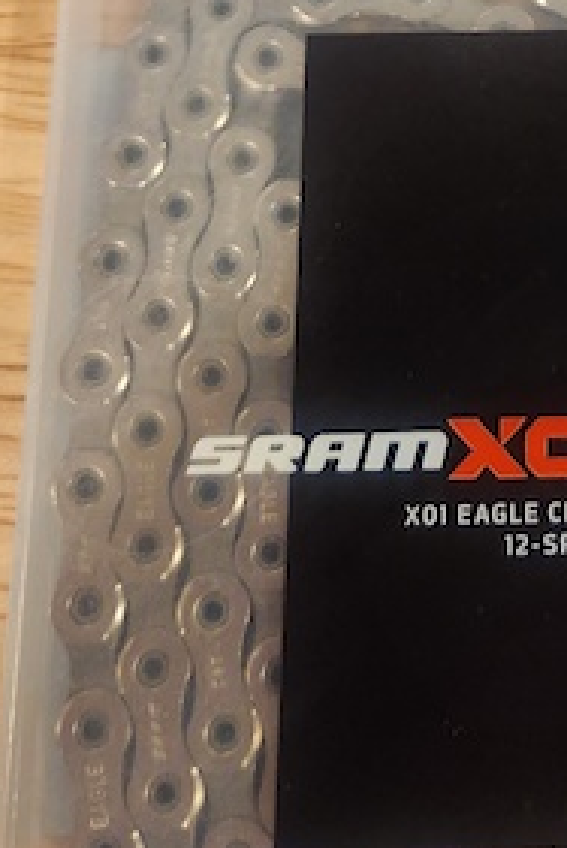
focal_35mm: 68
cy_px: -193
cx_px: 588
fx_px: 1602
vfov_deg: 26.1
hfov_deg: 19.4
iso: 500
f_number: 1.8
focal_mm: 5.4
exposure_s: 1/120
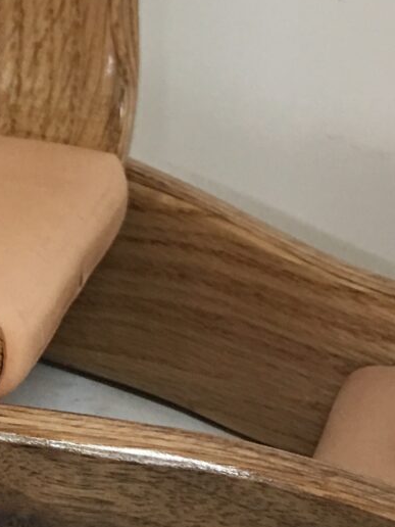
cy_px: -62
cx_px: -45
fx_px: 1750
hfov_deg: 12.6
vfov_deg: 16.6
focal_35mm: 115
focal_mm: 4.15
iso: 40
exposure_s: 1/15
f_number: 2.2
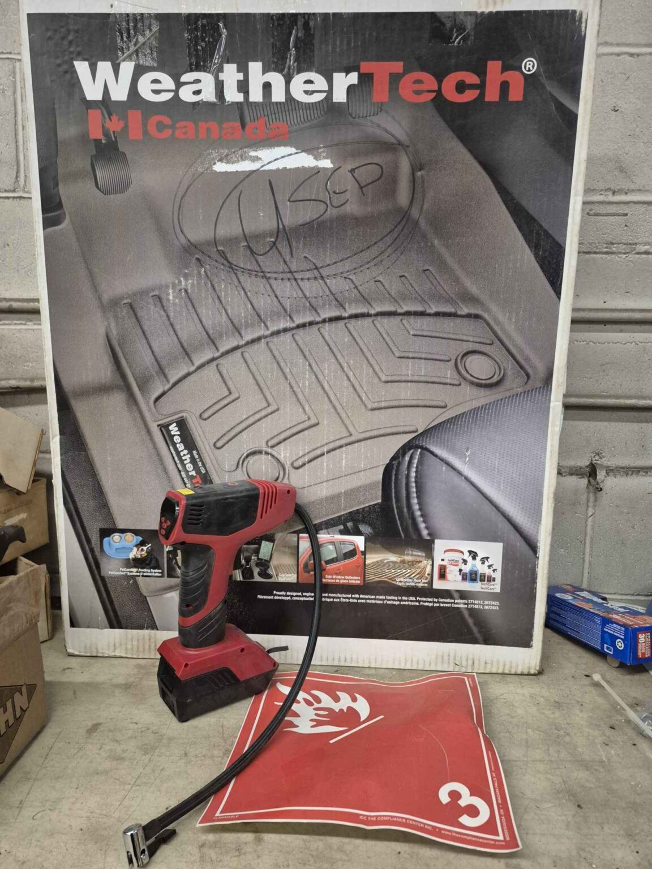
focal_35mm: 23
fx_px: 578
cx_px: 326
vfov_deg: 73.9
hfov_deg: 58.9
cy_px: 434
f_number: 1.8
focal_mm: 5.4
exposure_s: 1/60
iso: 1000
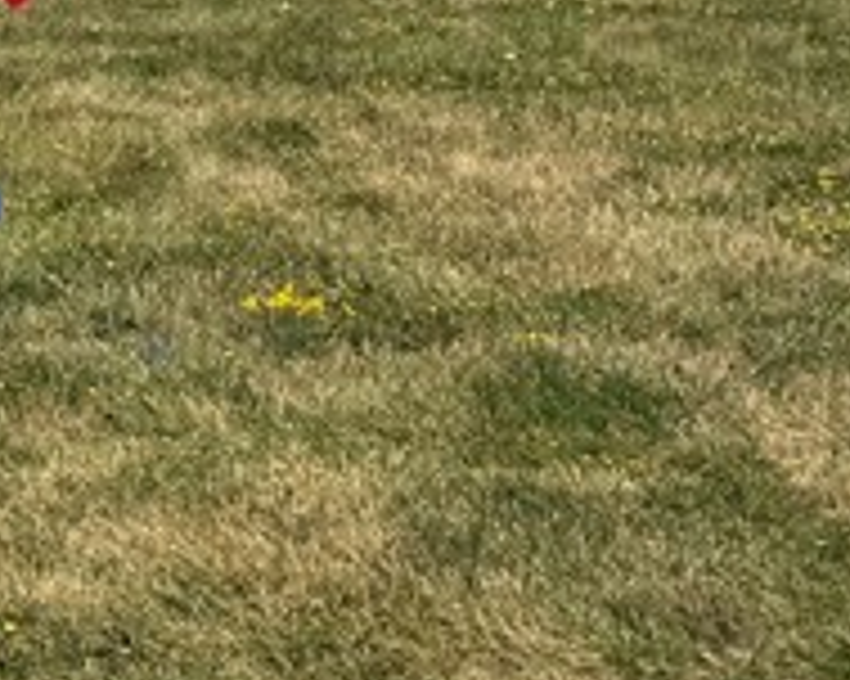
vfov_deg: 11.6
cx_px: -135
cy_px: -333
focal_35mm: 127
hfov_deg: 14.7
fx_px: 3193
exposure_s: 1/5348
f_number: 1.78
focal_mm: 6.76
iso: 80
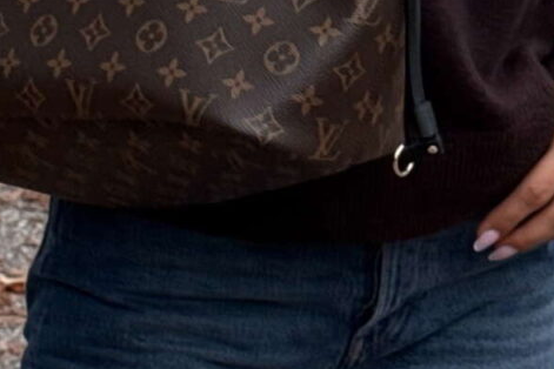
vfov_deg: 6.2
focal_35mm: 217
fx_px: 3339
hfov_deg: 9.5
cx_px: 188
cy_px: -287
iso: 100
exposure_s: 1/583
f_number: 1.78
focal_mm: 6.76
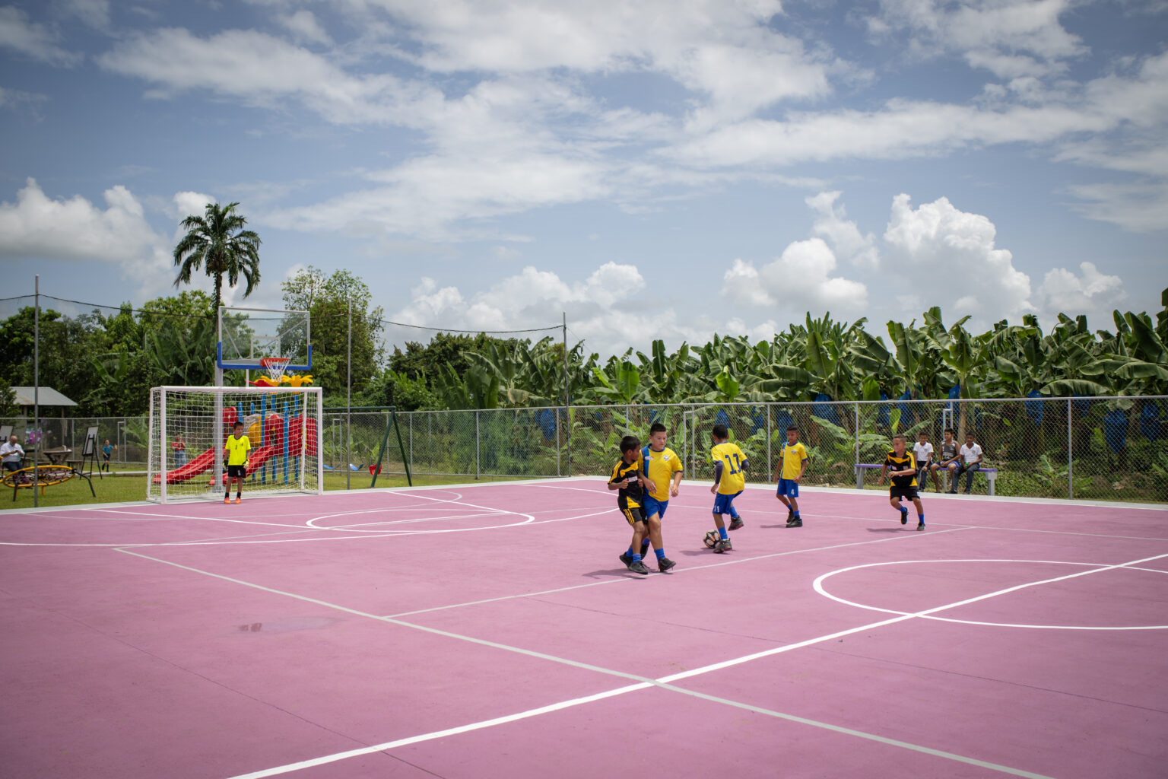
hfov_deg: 54.4
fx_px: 1135
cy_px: 390
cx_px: 584
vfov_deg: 37.9
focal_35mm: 35
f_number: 4
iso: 64
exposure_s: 1/800
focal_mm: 35
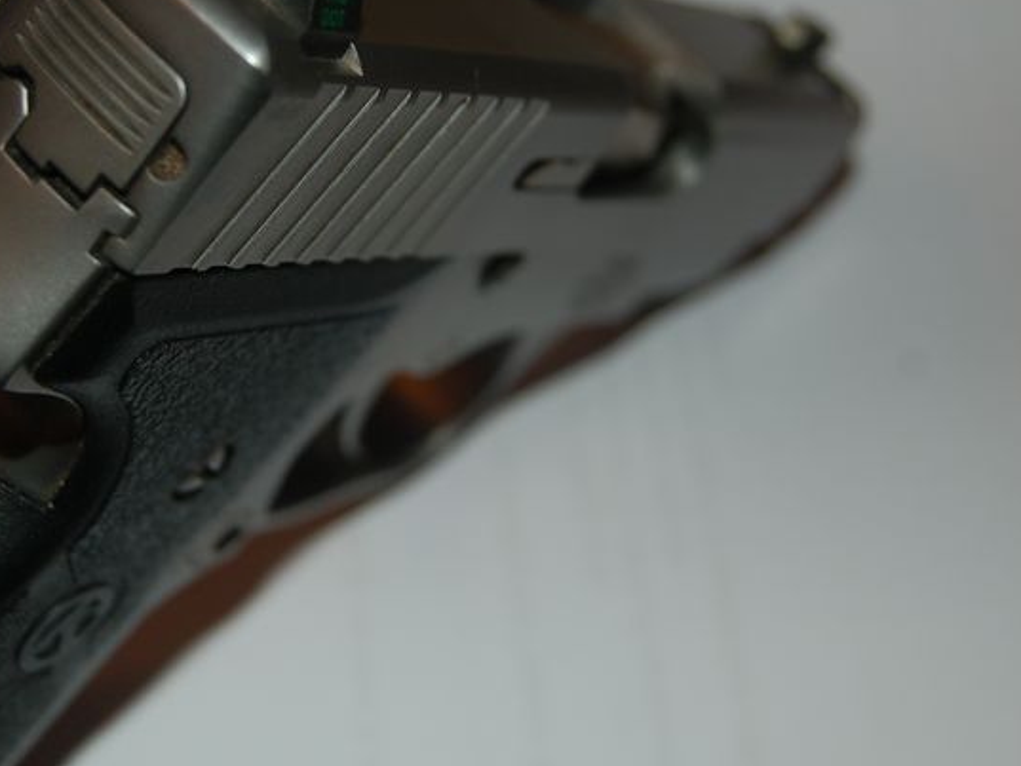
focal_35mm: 75
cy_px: 239
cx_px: 409
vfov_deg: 19.6
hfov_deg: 26.0
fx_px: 2207
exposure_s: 1/60
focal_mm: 31
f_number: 4.5
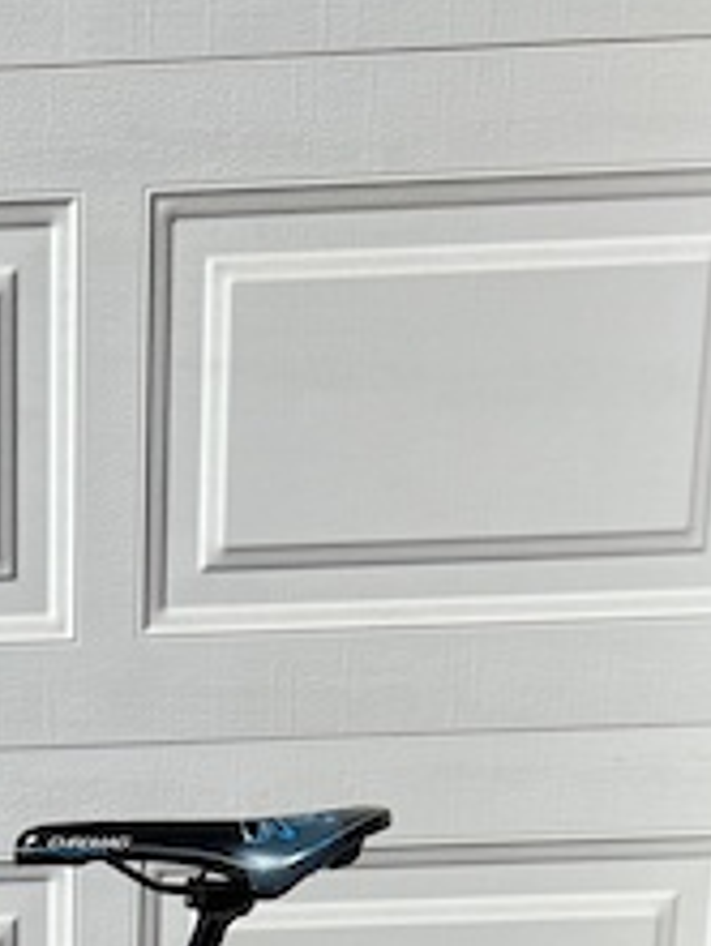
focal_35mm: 94
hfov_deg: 15.0
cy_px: 1584
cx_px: -227
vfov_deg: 17.7
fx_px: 2572
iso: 50
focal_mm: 5.7
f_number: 1.5
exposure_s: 1/10309
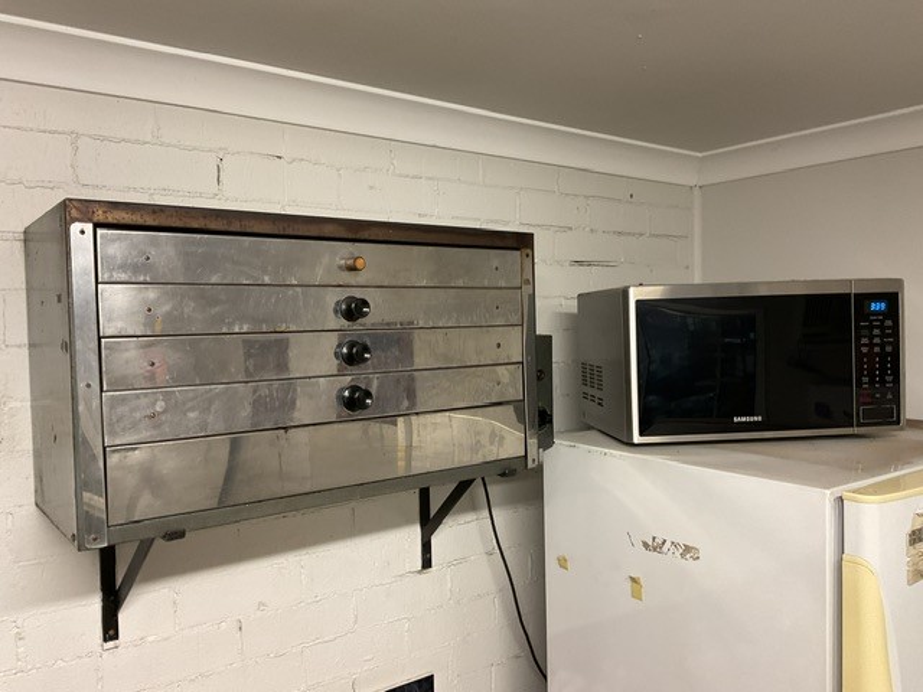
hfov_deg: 61.7
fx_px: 773
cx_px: 462
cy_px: 346
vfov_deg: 48.2
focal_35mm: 29
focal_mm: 3
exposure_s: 1/50
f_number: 1.8
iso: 100
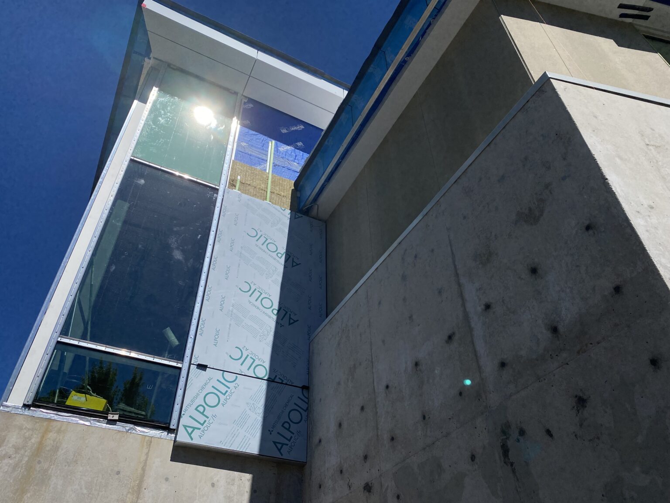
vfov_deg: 53.1
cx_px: 335
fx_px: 503
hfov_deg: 67.3
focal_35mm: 26
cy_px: 252
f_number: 1.8
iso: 32
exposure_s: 1/7194
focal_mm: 4.25
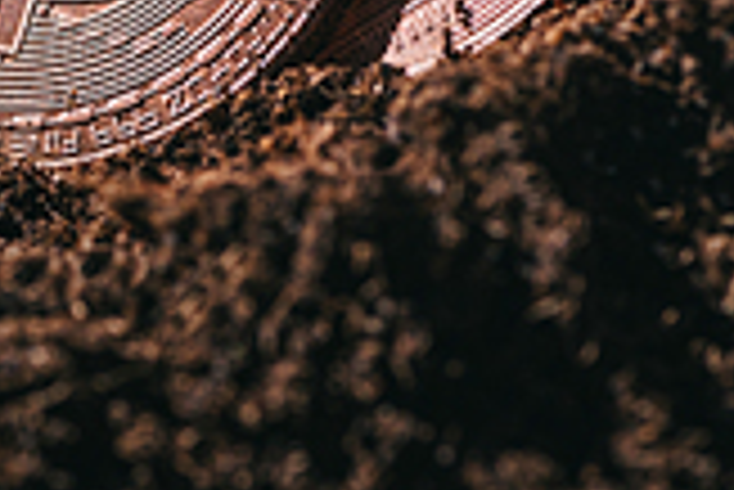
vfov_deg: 4.2
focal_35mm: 323
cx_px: 86
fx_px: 6591
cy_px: -211
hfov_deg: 6.4
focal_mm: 105
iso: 100
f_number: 9
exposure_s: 1/160
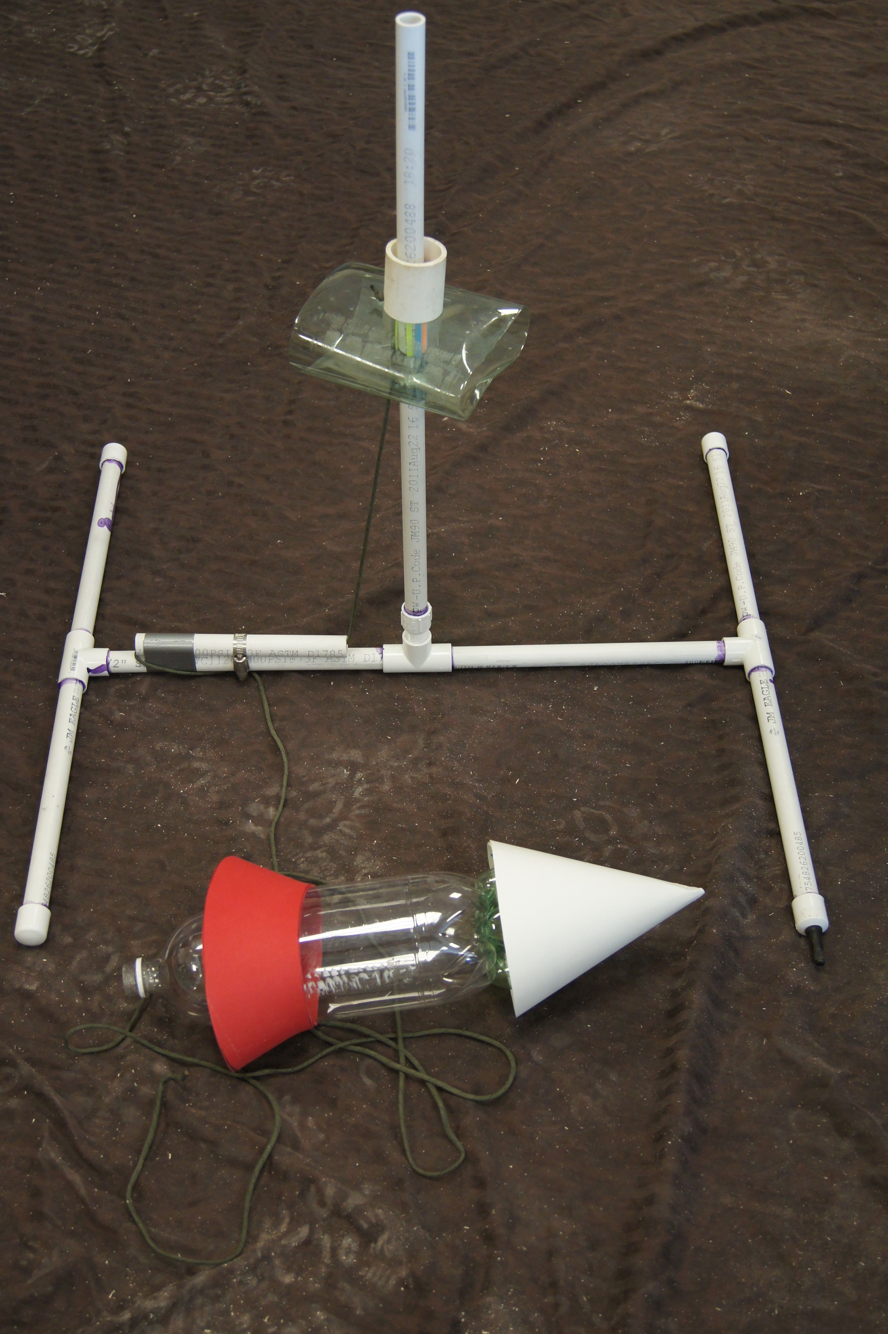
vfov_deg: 43.6
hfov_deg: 29.8
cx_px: 444
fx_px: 1667
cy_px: 667
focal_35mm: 45
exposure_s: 1/50
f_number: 4.5
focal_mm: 30
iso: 500
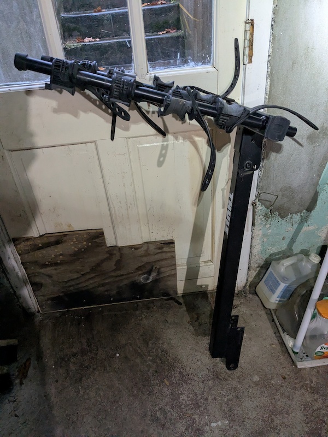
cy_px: 218
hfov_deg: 51.4
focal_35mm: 27
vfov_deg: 65.3
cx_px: 164
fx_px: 341
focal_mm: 4.38
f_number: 1.73
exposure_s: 1/30
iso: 742
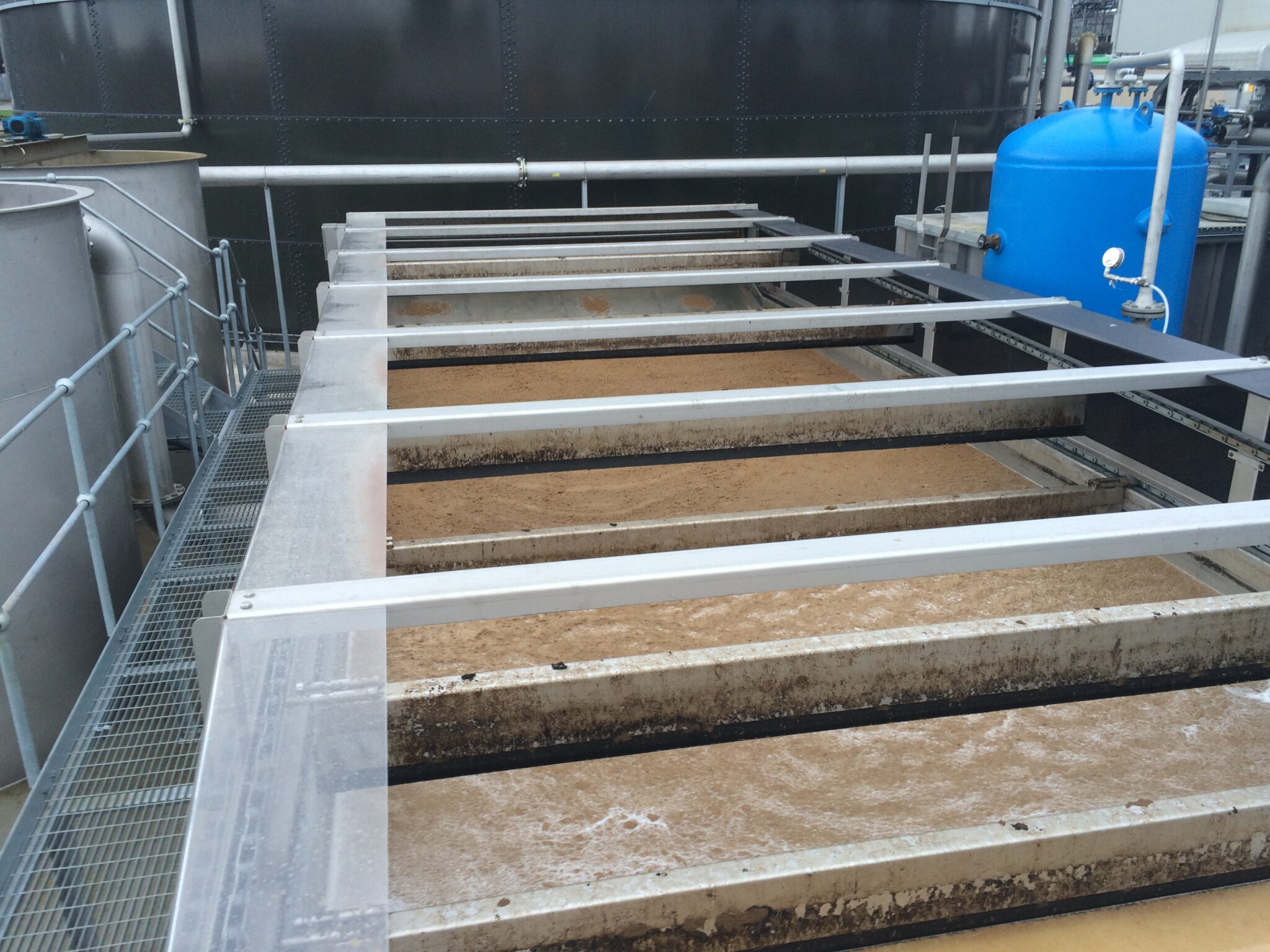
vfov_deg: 48.2
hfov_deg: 61.7
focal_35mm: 29
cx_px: 635
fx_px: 1064
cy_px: 476
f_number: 2.2
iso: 40
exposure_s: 1/50
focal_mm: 4.15
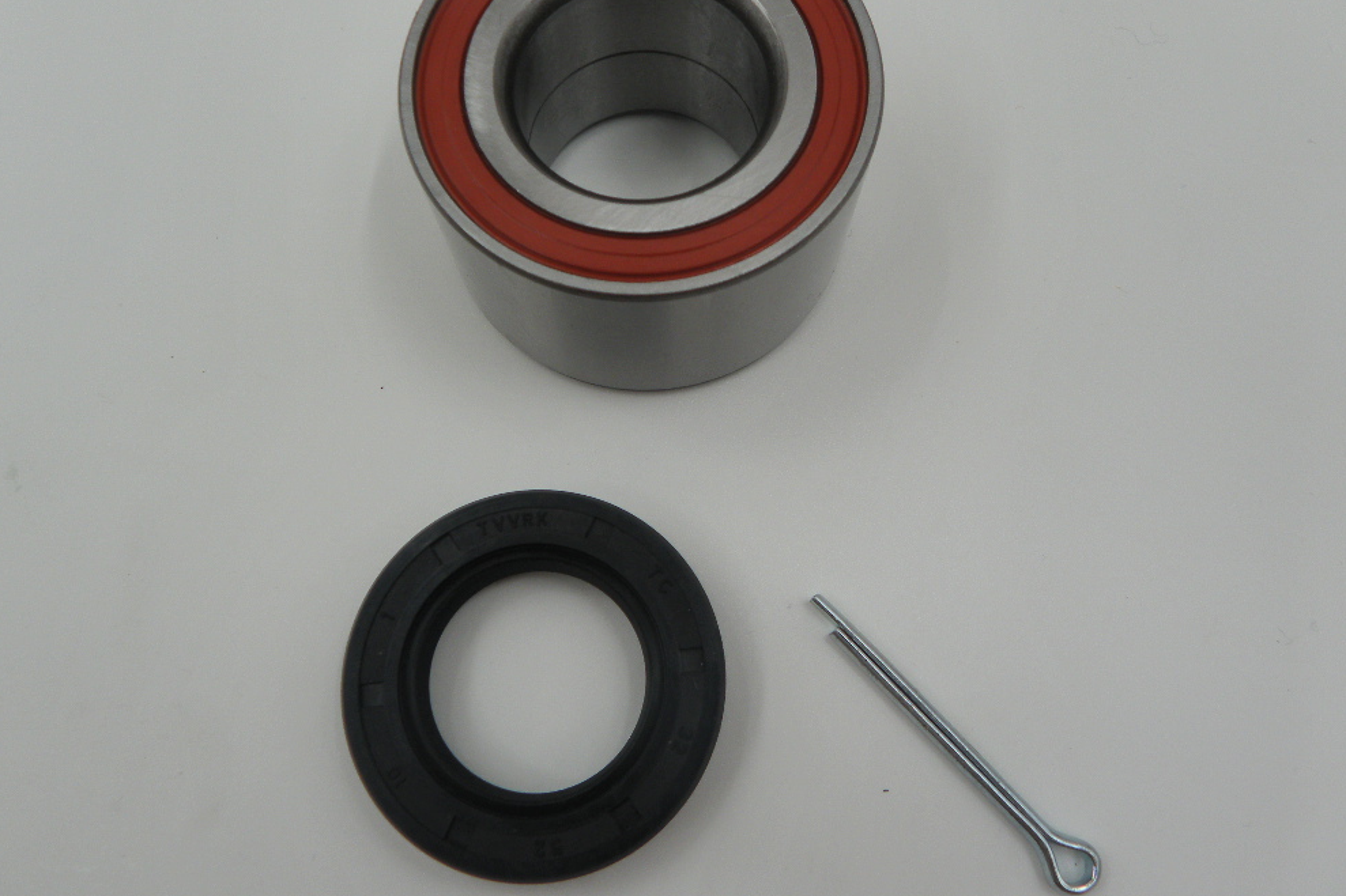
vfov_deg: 46.4
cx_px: 656
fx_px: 1047
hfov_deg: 65.5
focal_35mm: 28
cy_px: 427
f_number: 3.2
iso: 64
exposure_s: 1/125
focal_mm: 4.6
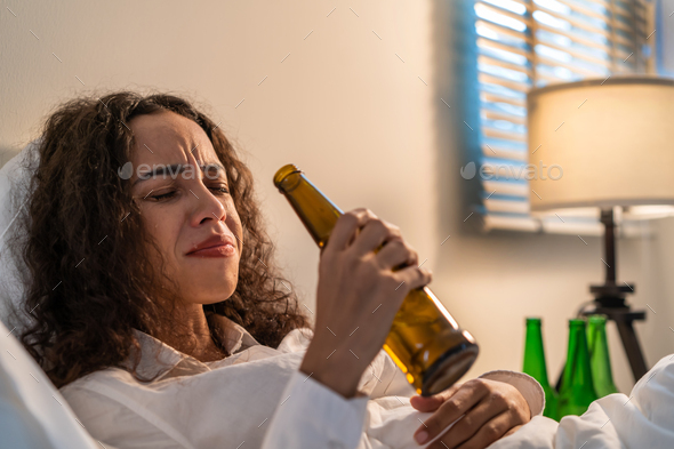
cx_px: 337
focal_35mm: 55
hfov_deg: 36.3
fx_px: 1029
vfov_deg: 24.6
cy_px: 224
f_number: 2.8
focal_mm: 55
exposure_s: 1/200
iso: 400
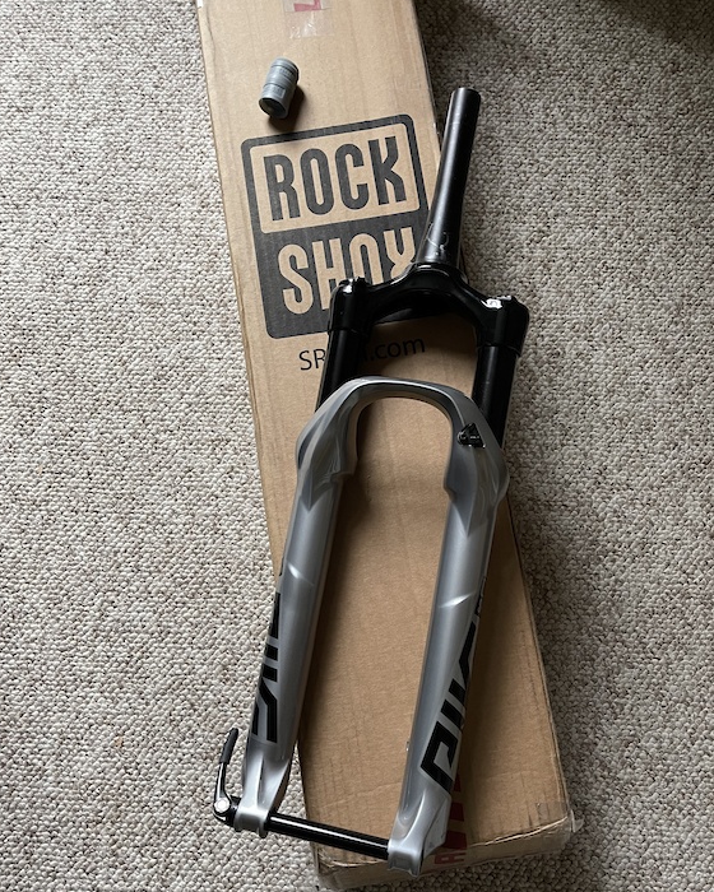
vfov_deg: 60.3
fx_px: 766
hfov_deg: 50.0
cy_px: 501
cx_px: 363
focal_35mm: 29
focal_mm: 5.1
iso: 320
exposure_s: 1/60
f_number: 1.6
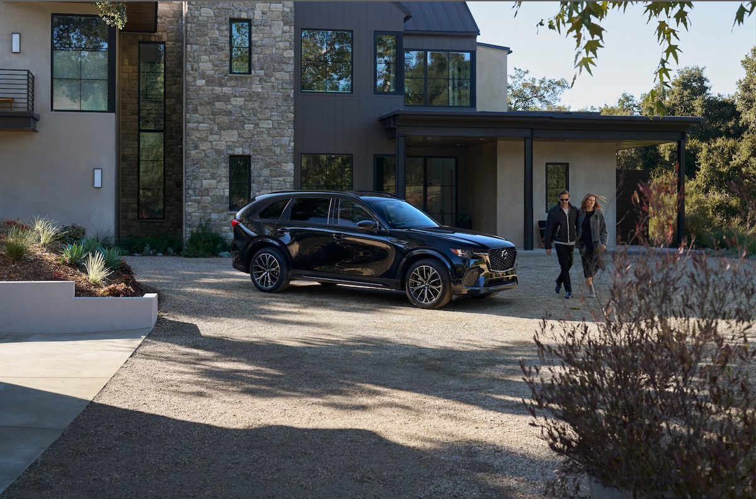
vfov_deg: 26.8
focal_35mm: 50
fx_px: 1047
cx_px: 378
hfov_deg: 39.7
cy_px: 250
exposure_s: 1/400
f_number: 4
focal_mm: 50
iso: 250
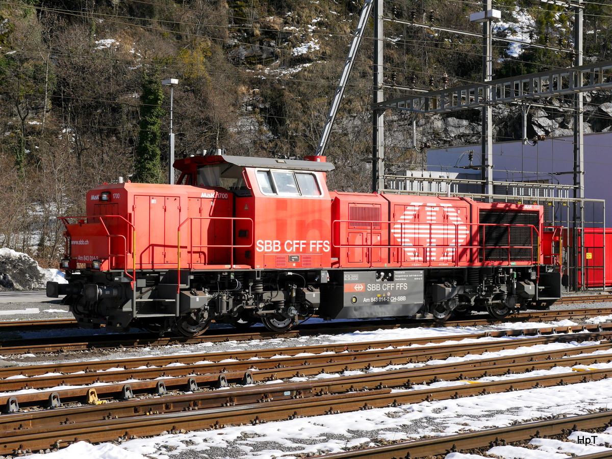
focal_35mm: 62
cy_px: 230
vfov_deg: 23.7
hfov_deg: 31.2
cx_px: 306
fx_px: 1096
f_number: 9
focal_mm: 31
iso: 160
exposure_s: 1/400
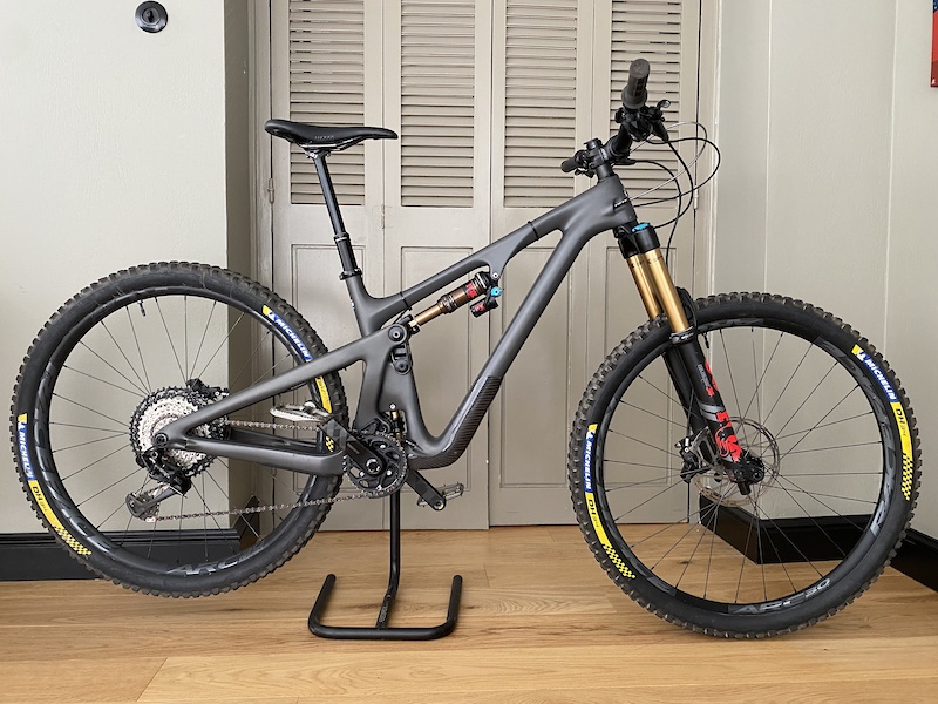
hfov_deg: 67.3
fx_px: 705
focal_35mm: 26
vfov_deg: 53.1
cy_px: 352
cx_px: 469
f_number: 1.8
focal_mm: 4.25
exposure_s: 1/60
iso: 200
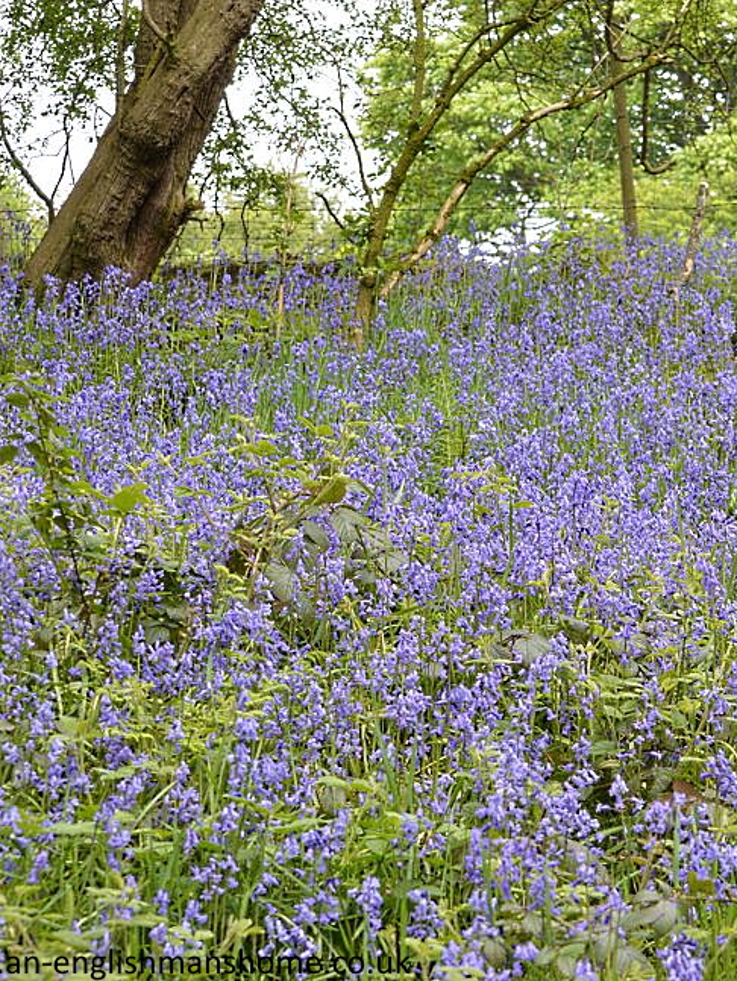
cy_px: 491
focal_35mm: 120
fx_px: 3395
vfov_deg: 16.4
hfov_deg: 12.3
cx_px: 644
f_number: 8
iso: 400
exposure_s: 1/250
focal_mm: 55
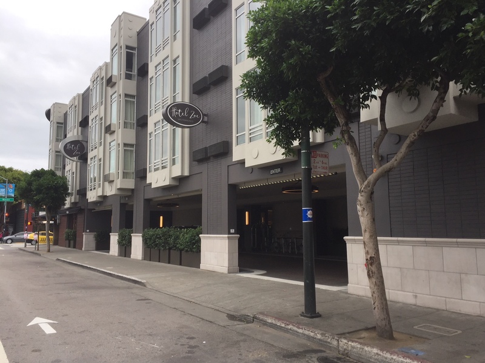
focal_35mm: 29
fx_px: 406
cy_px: 182
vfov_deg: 48.2
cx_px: 242
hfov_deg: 61.7
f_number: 2.2
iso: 32
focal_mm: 4.15
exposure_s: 1/264
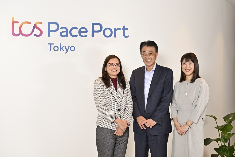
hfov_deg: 33.4
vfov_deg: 22.6
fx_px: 392
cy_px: 78
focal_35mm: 60
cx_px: 118
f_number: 6.3
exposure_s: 1/160
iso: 400
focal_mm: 60
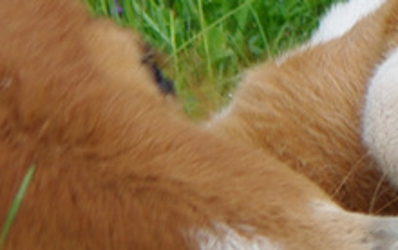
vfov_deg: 1.0
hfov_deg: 1.6
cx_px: 832
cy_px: -22
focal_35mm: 1291
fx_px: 14018
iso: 100
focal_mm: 115
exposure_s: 1/250
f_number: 5.6
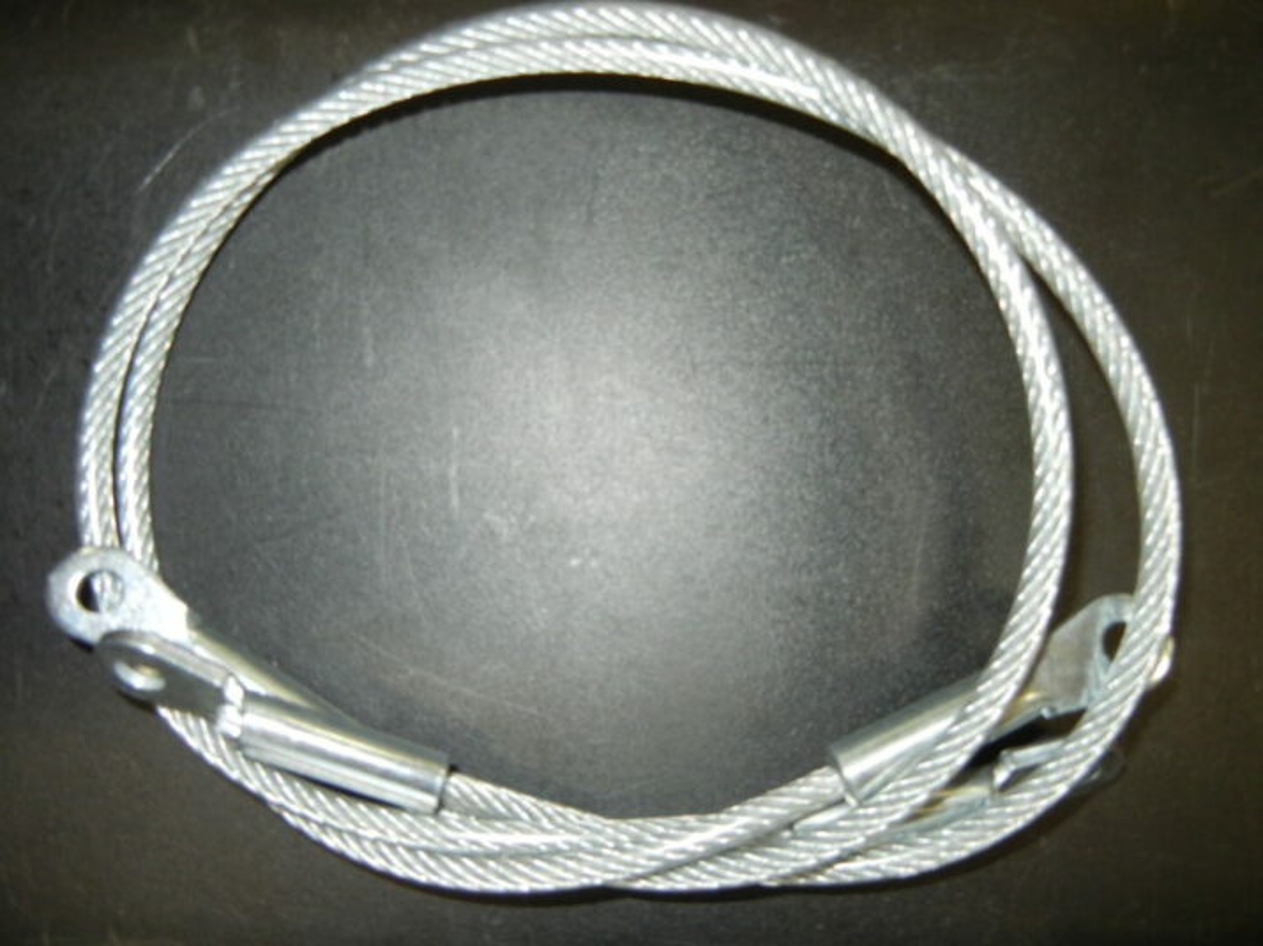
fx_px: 1094
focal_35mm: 30
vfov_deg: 46.8
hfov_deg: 60.0
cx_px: 632
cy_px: 473
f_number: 3.5
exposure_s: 1/30
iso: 200
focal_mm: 5.4
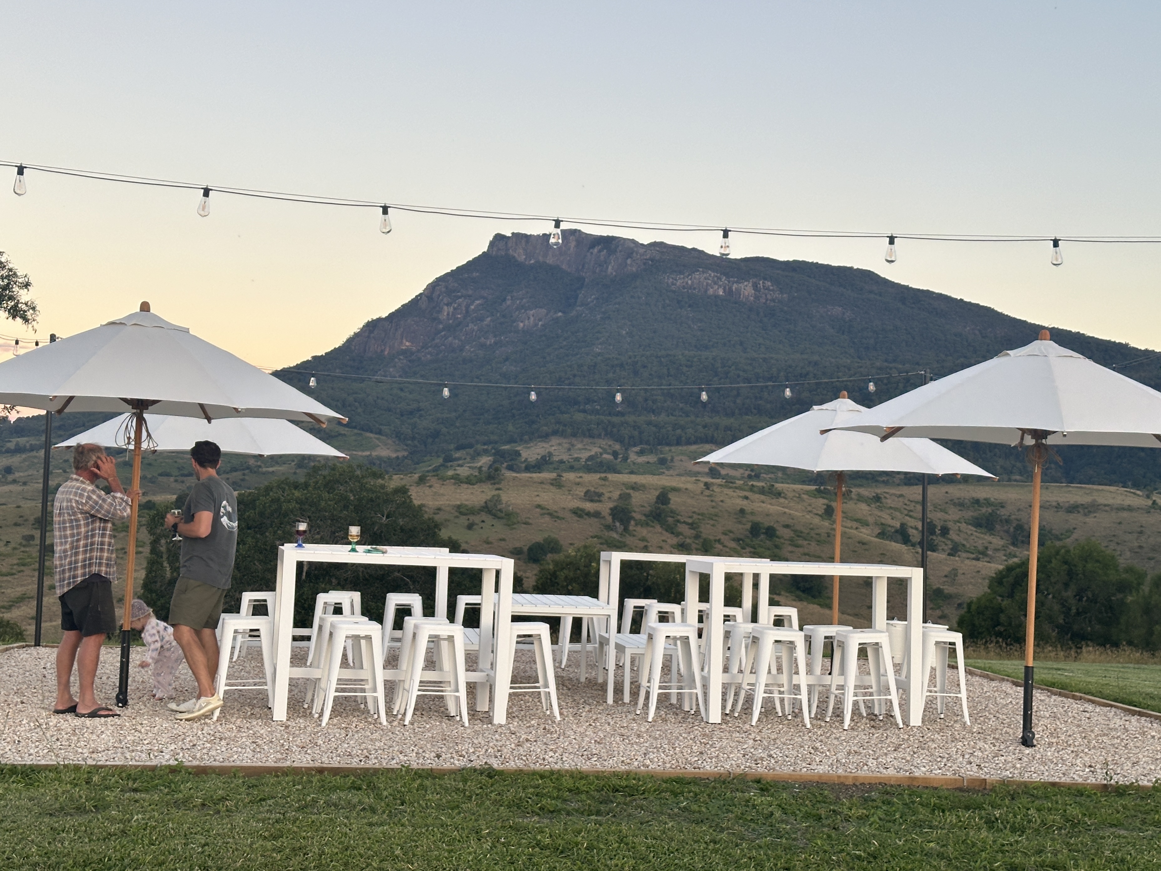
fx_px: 1610
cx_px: 580
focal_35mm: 48
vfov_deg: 30.3
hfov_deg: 39.7
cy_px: 436
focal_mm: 6.86
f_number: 1.78
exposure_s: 1/274
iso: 64
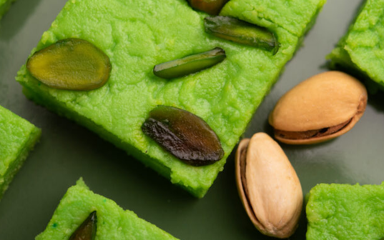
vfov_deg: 12.8
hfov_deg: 20.4
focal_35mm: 102
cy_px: 62
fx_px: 1068
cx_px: 172
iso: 100
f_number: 6.3
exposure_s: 1/125
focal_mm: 60
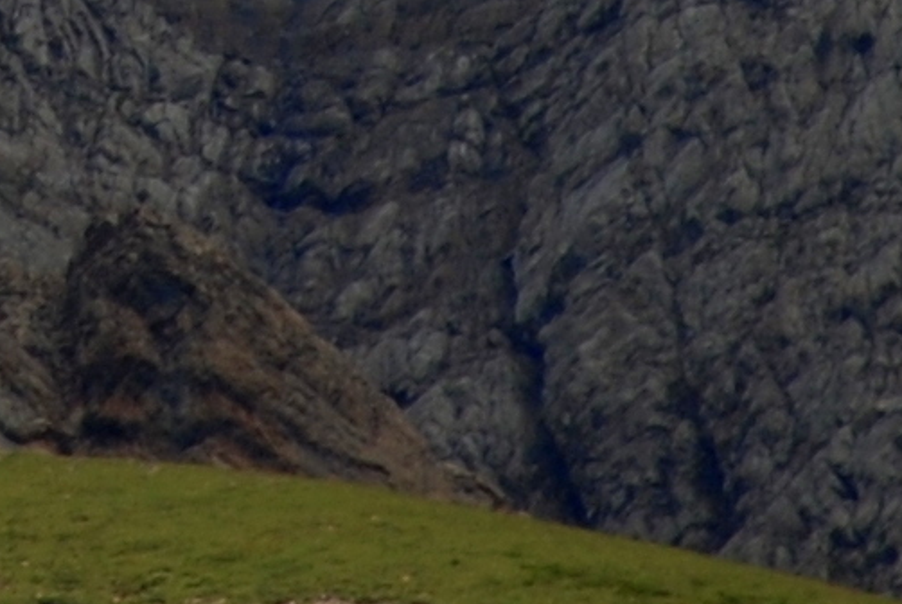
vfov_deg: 0.9
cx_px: -483
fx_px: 39153
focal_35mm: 1561
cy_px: -893
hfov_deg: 1.3
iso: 125
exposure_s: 1/500
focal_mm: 135
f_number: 5.6
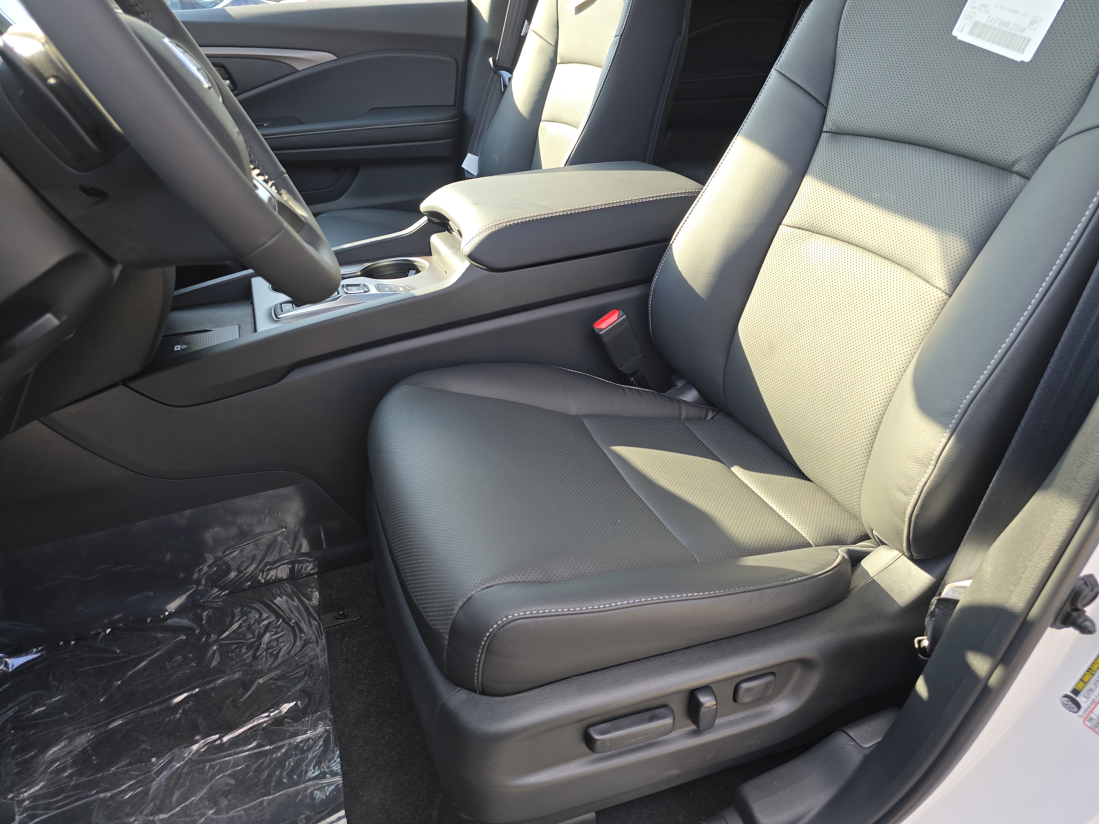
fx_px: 730
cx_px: 550
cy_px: 412
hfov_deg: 73.9
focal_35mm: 23
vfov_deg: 58.9
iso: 32
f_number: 1.7
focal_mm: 6.3
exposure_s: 1/180
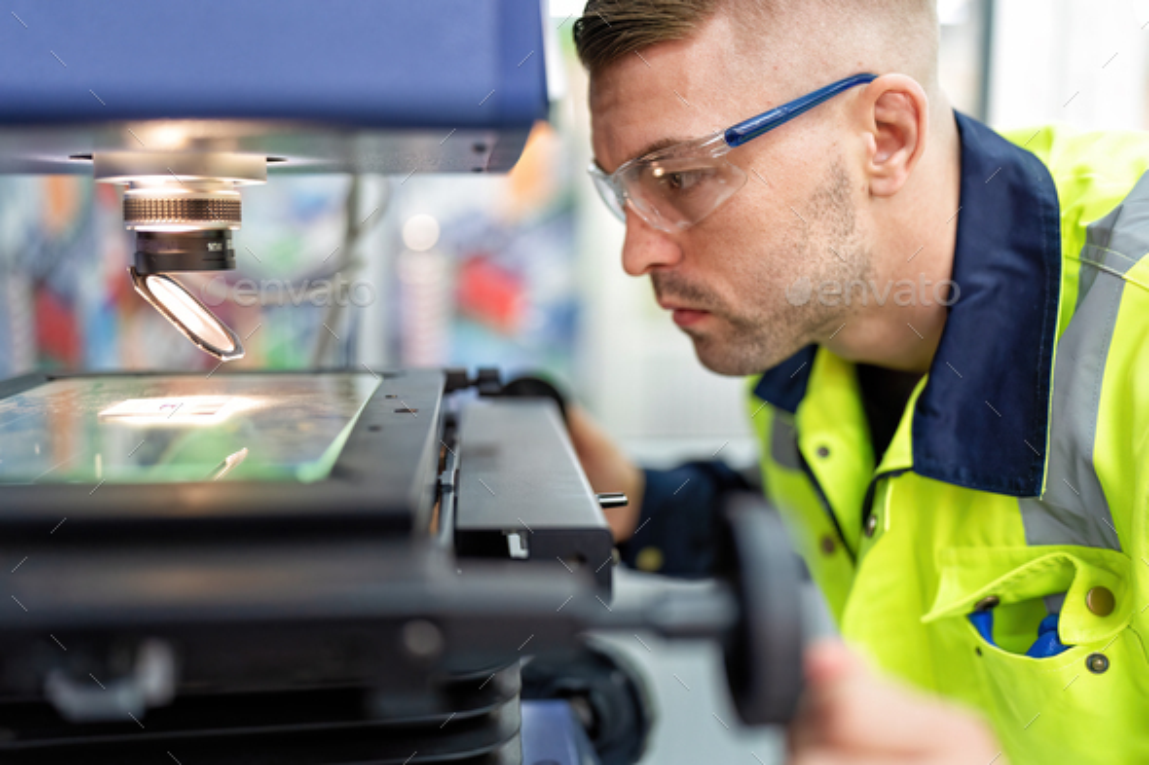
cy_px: 382
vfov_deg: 37.8
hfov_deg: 54.4
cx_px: 574
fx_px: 1117
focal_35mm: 35
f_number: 1.4
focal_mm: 35
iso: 1000
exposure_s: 1/200
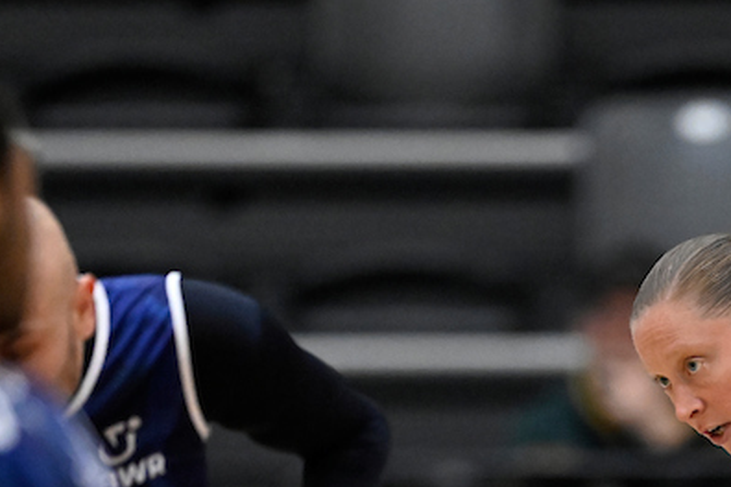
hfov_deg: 1.7
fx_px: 24588
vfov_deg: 1.1
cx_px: 831
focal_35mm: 1211
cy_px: 719
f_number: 2.8
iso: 6400
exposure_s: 1/1250
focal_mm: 400
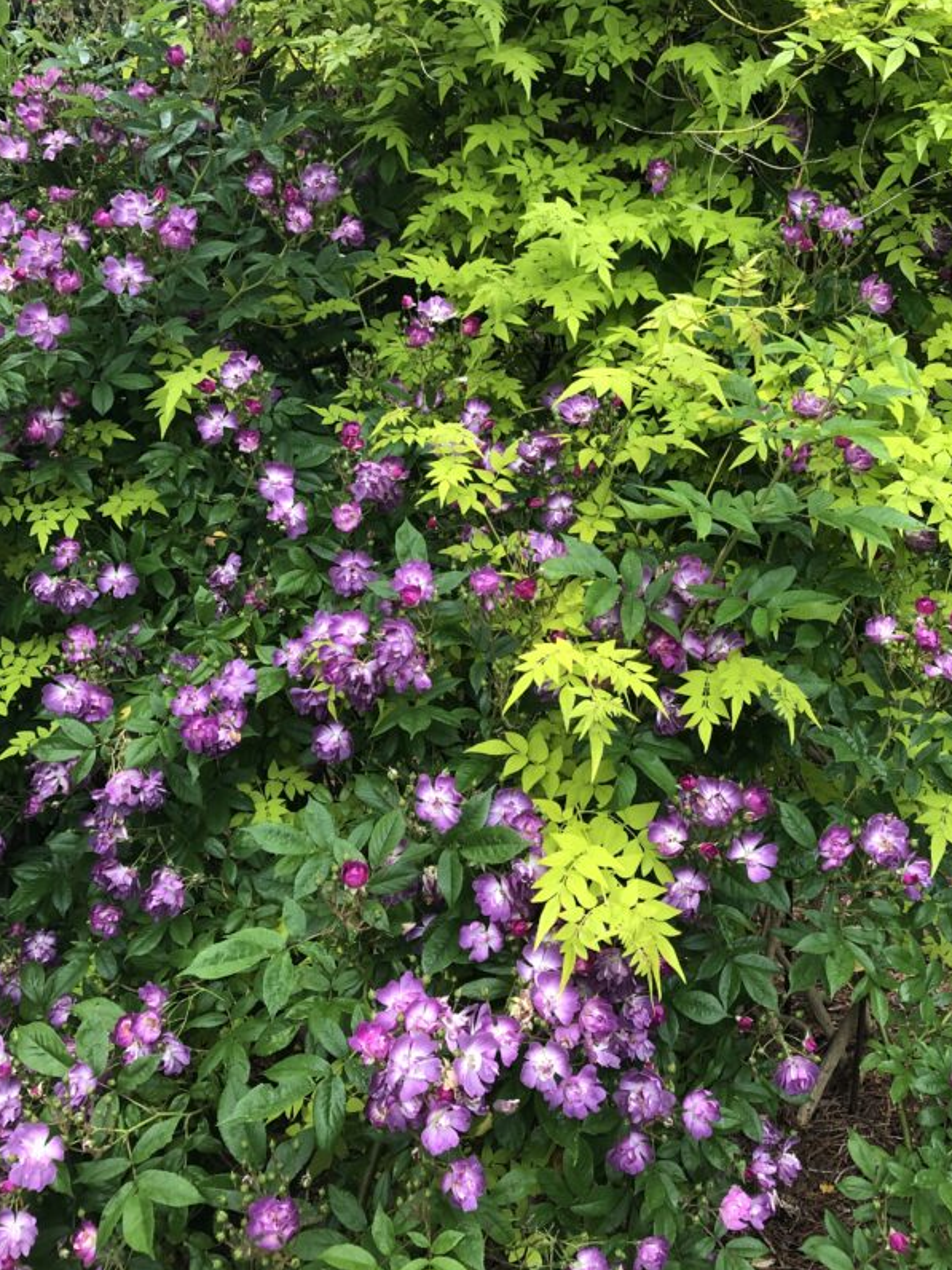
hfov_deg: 39.6
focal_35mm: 36
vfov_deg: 50.9
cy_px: 482
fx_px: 1320
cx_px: 547
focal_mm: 3.99
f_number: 1.8
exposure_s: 1/24
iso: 40
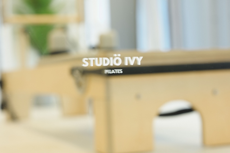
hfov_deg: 23.9
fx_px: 543
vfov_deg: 16.0
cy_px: 76
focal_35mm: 85
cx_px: 115
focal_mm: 85
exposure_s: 1/125
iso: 320
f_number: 4
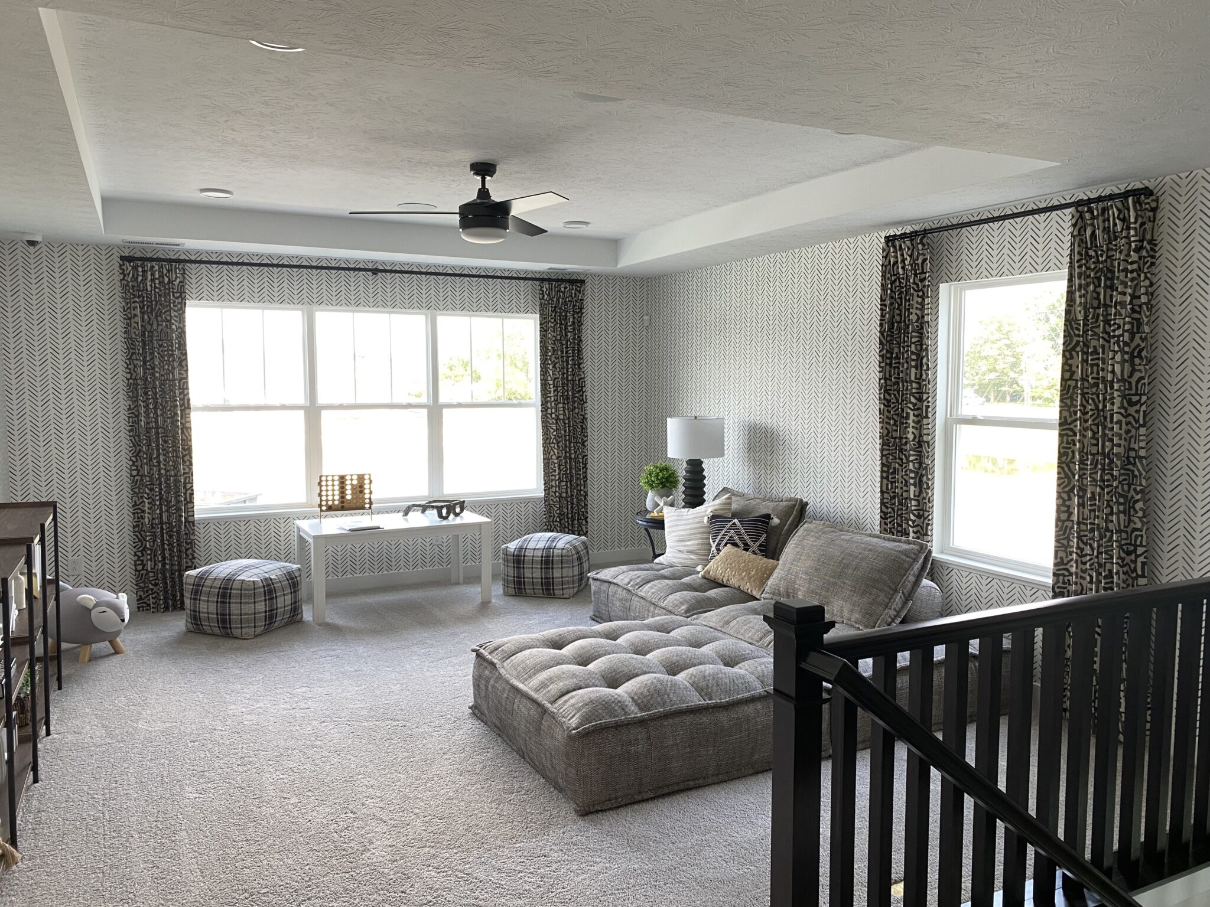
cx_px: 605
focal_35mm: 26
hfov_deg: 67.3
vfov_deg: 53.1
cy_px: 454
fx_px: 909
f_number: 1.8
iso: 125
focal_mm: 4.25
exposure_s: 1/90
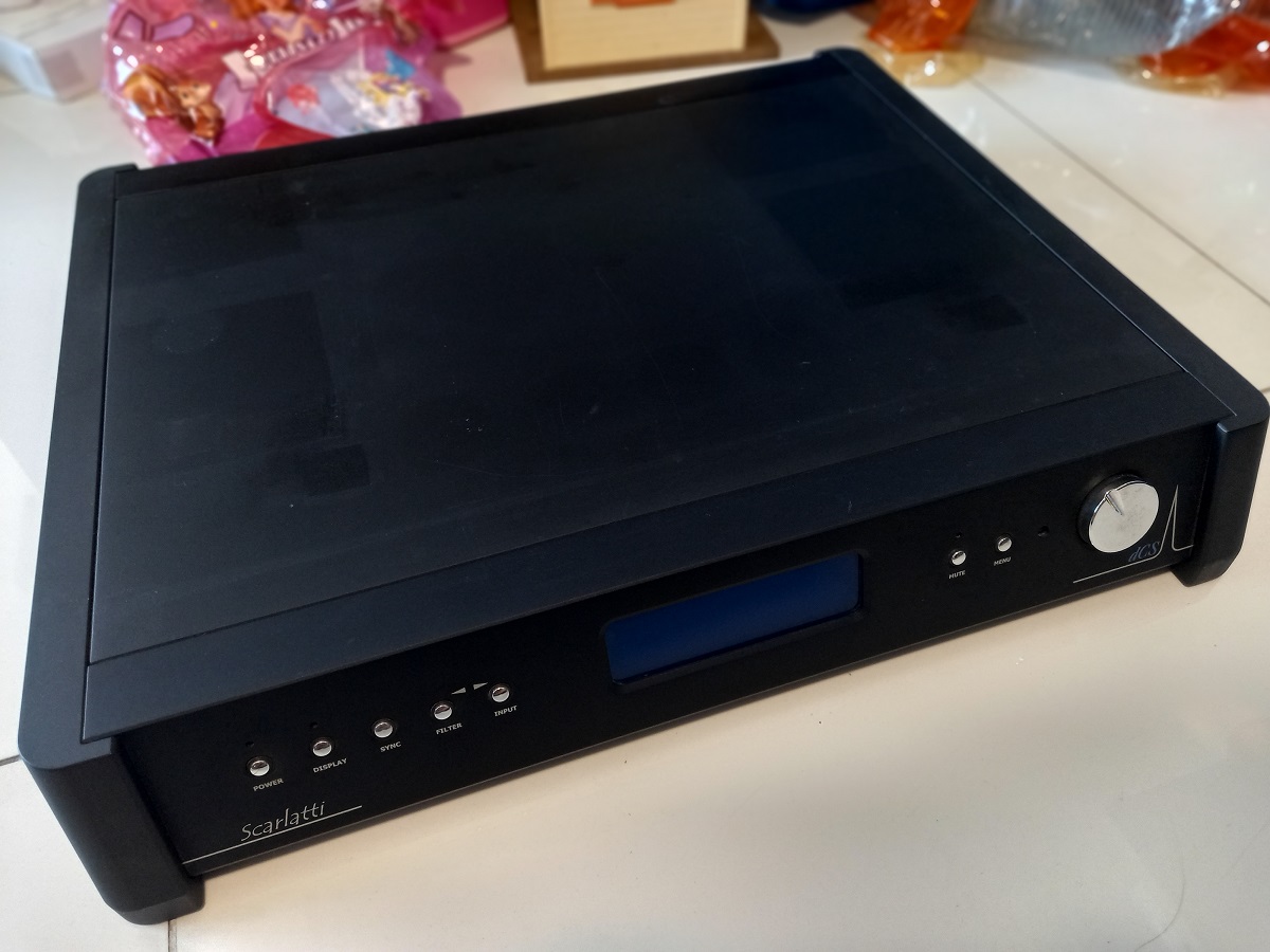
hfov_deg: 69.4
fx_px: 917
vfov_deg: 54.9
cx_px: 635
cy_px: 476
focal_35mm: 25
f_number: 2
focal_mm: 4.6
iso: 250
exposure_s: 1/33
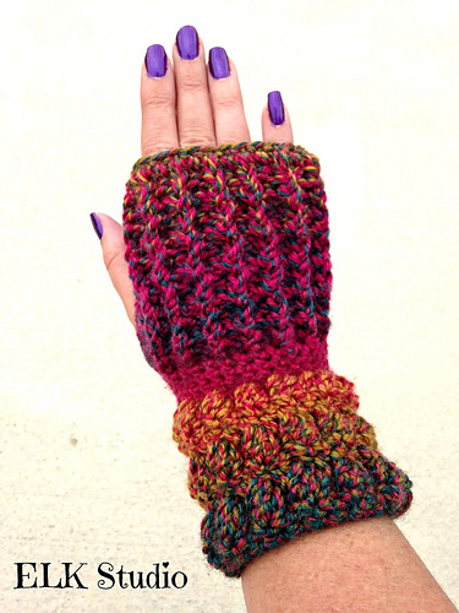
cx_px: 230
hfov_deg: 42.9
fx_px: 583
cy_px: 306
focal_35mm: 33
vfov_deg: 55.4
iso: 50
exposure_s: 1/337
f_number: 2.4
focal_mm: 4.12
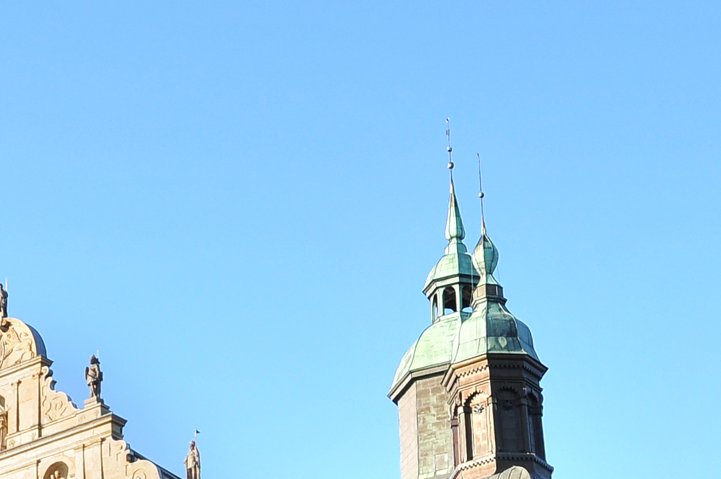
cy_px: 832
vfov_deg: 14.1
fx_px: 1740
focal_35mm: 87
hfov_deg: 23.1
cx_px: 167
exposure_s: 1/125
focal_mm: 16
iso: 200
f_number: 9
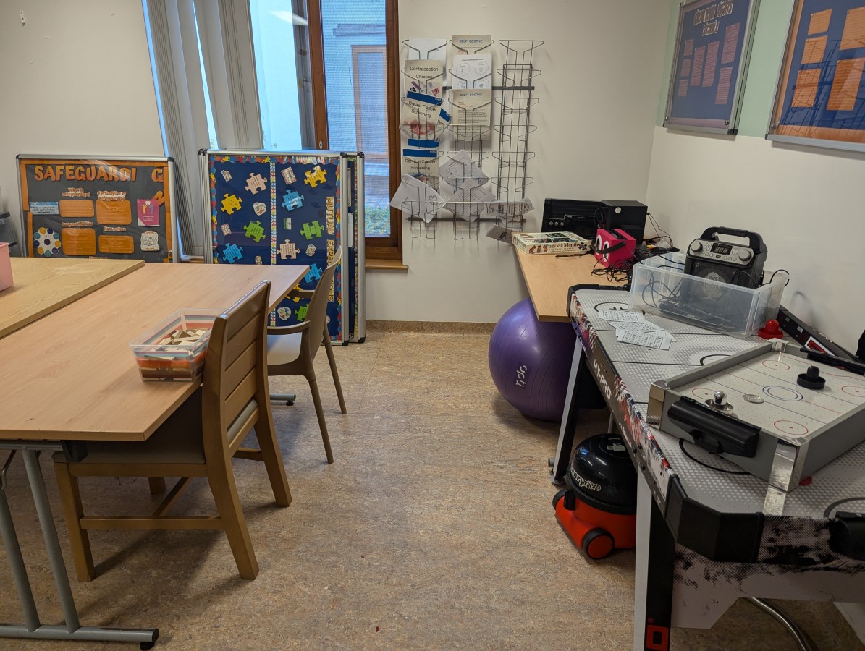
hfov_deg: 71.5
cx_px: 432
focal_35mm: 24
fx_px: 601
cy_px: 326
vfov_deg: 56.9
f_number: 1.85
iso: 46
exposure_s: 1/53.3
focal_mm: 6.81
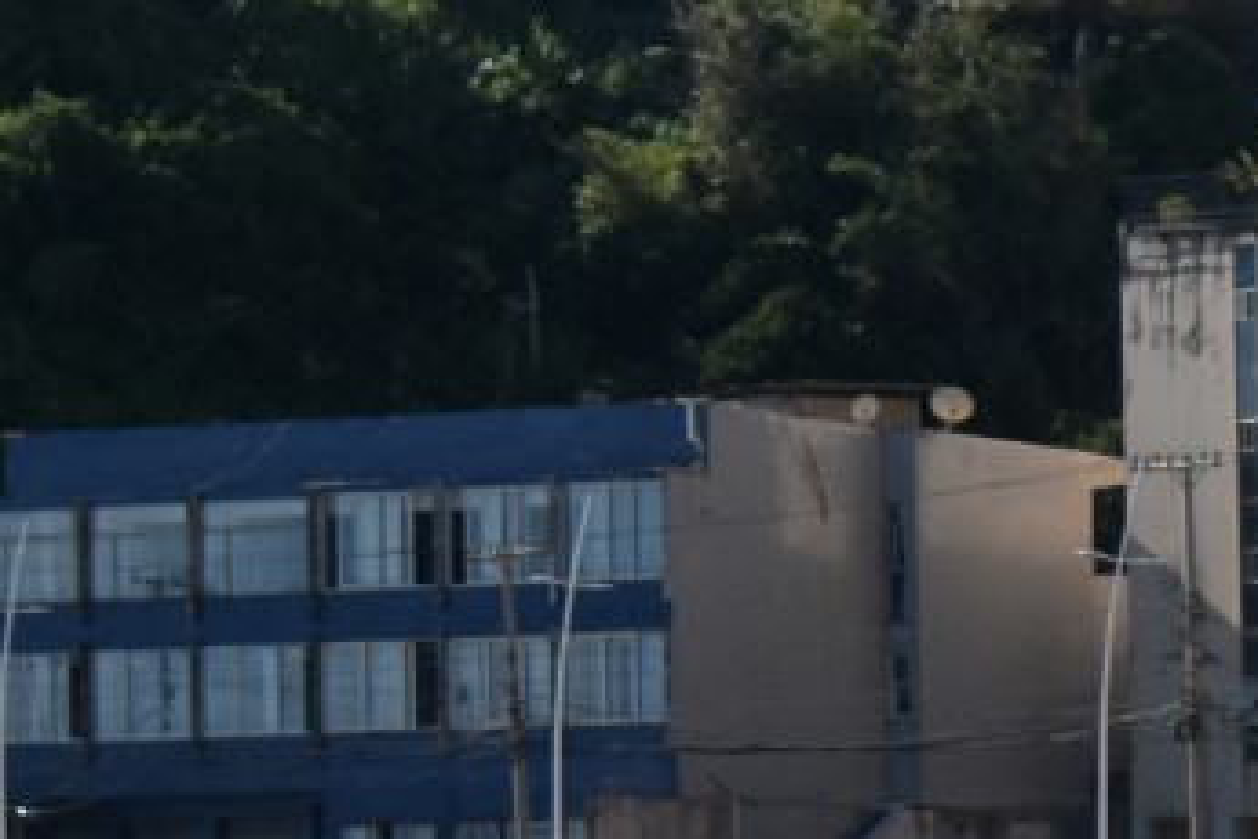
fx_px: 13535
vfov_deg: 3.5
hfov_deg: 5.3
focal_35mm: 387
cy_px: 773
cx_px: 2078
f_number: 5.6
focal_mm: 55
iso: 400
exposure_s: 1/1000
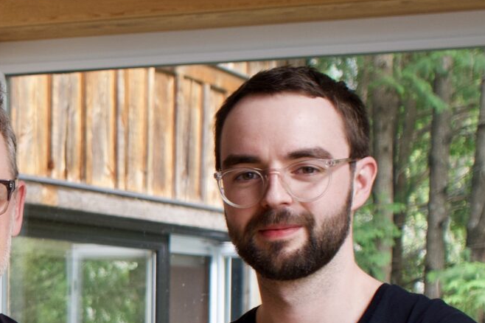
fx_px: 1468
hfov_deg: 17.9
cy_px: 337
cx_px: -79
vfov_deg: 12.4
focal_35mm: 109
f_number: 4
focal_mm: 28
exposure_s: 1/160
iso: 400
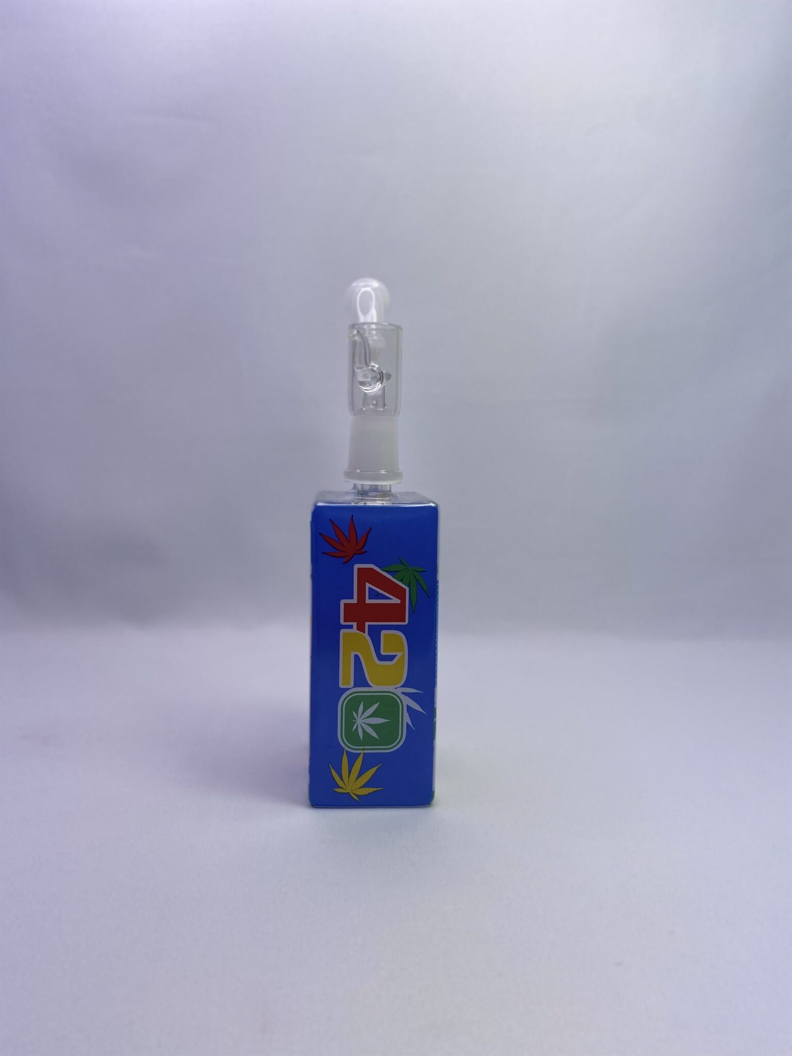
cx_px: 396
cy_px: 528
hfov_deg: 53.1
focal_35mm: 26
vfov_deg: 67.3
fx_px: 793
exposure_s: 1/706
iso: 32
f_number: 1.8
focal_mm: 4.25
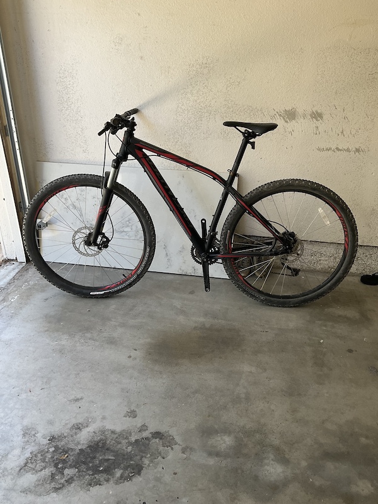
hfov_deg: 48.2
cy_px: 252
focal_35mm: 29
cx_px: 189
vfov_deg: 61.7
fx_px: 422
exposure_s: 1/122
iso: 32
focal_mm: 3
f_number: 1.8
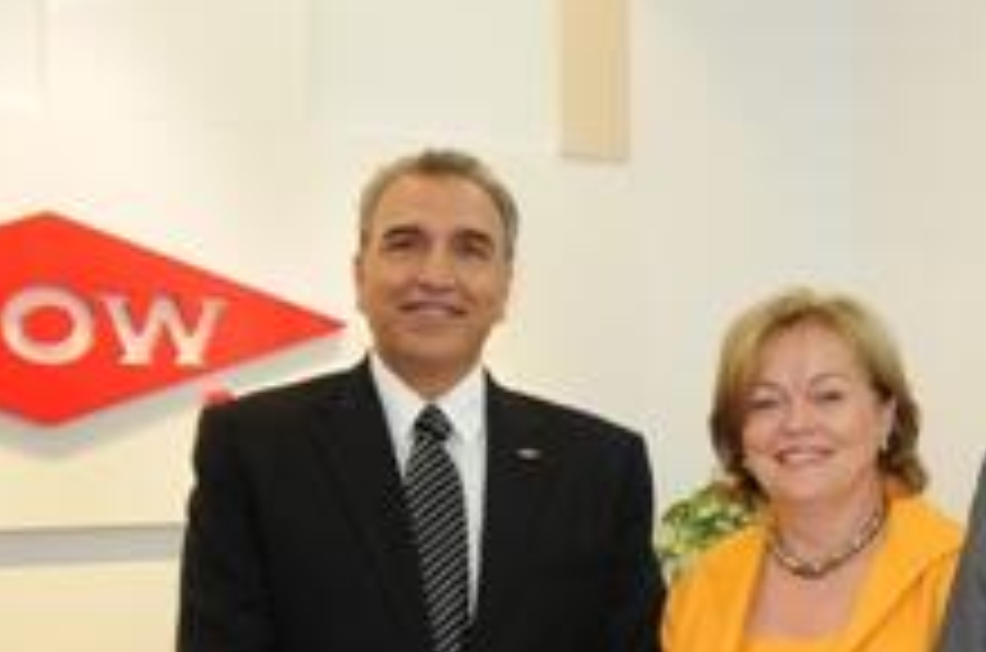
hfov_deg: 23.6
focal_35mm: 79
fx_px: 2159
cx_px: 1175
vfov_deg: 17.1
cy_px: 501
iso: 500
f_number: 4
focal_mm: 18
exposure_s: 1/60
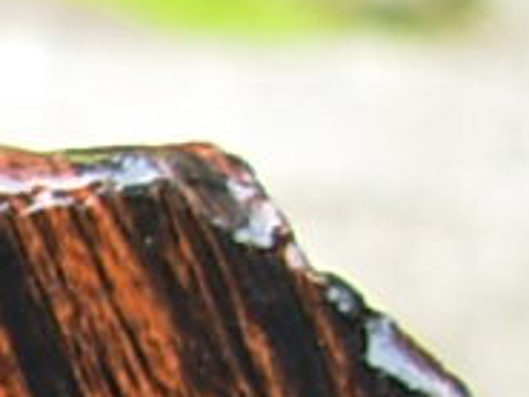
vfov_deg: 6.8
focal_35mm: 210
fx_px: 3211
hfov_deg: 8.5
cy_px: 905
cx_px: -781
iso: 50
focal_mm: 6.3
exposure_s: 1/69.8
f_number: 2.9
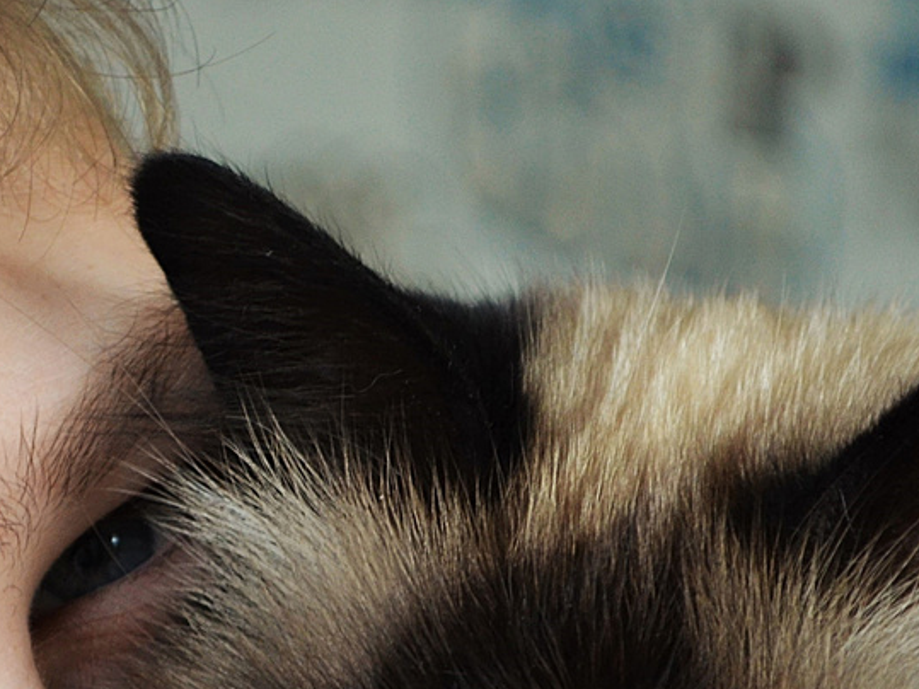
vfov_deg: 6.2
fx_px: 6356
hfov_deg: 8.3
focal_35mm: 239
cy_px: 783
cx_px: 316
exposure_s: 1/60
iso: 640
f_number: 5.6
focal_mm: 55
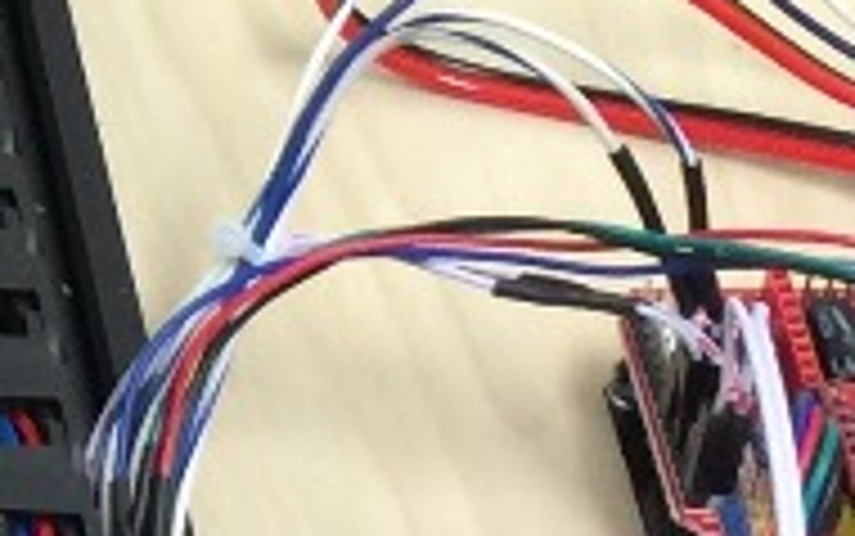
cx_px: -1107
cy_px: -113
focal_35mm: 233
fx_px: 5432
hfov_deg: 8.3
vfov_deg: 5.6
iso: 40
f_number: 2.2
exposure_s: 1/15
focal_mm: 4.15
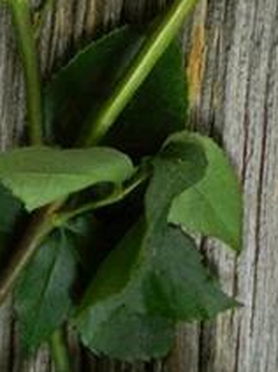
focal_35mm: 101
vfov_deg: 17.6
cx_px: 114
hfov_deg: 14.6
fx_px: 1083
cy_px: -177
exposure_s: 1/60
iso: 800
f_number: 3.7
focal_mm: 5.6
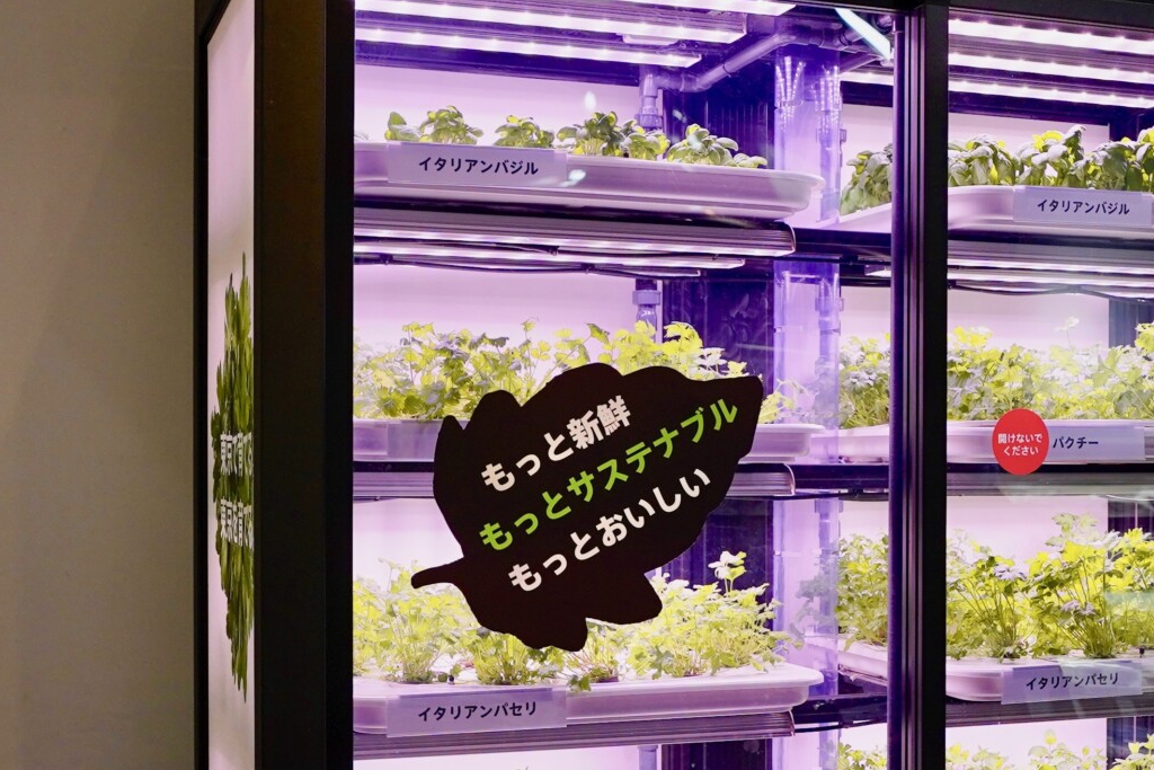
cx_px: 834
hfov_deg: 32.9
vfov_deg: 22.6
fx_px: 1923
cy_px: 477
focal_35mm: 60
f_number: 4
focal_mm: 20
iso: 400
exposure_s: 1/160
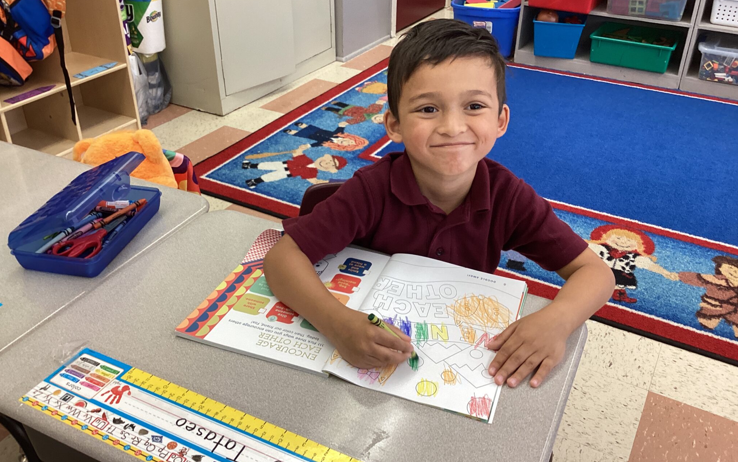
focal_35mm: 33
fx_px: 664
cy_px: 204
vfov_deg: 38.3
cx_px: 369
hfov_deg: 58.1
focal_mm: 3.3
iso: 80
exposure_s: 1/50
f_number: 2.4
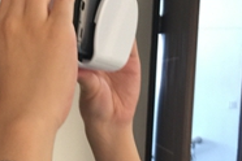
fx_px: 598
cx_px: -8
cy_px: 170
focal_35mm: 89
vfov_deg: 15.0
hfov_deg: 21.9
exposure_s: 1/17
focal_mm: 4.15
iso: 64
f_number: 2.2
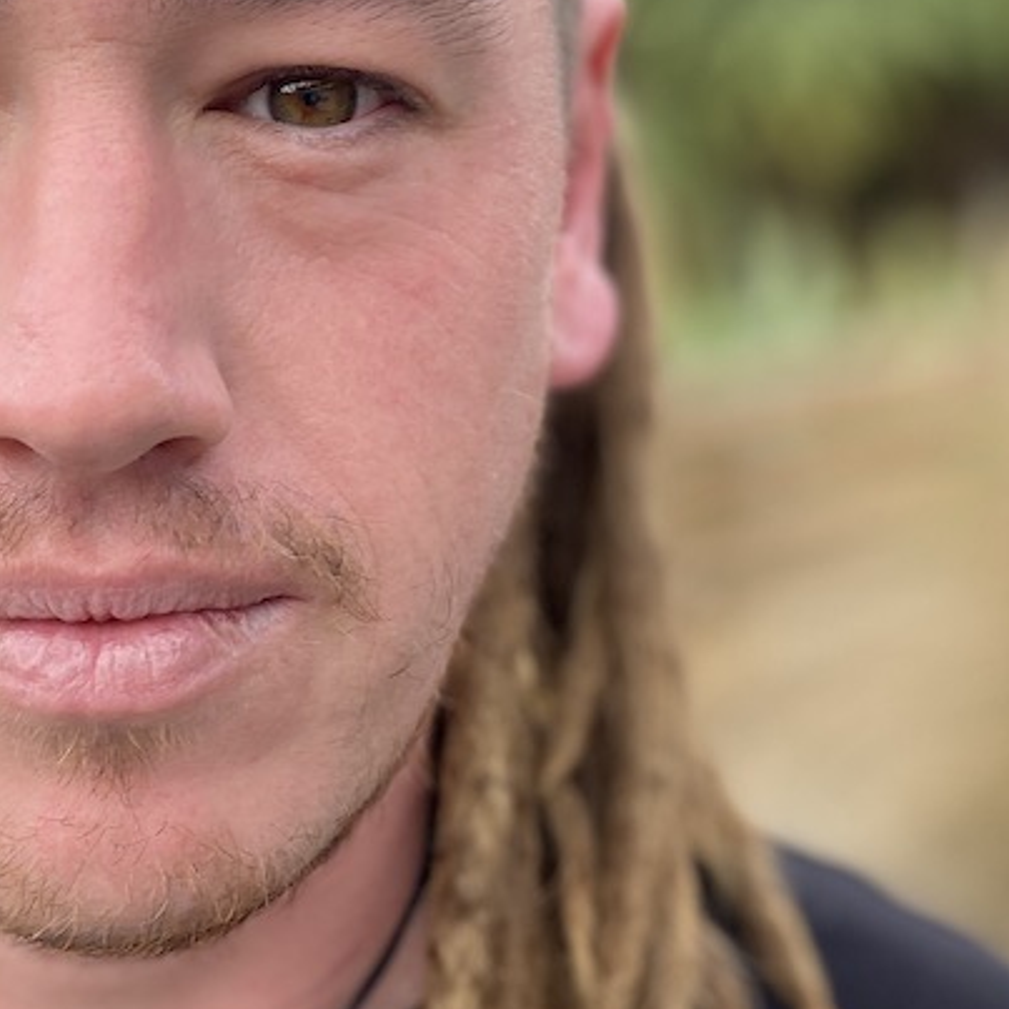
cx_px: 322
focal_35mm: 76
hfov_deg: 22.6
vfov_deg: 22.7
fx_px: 2506
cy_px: 588
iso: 32
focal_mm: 4.25
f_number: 1.8
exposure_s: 1/351
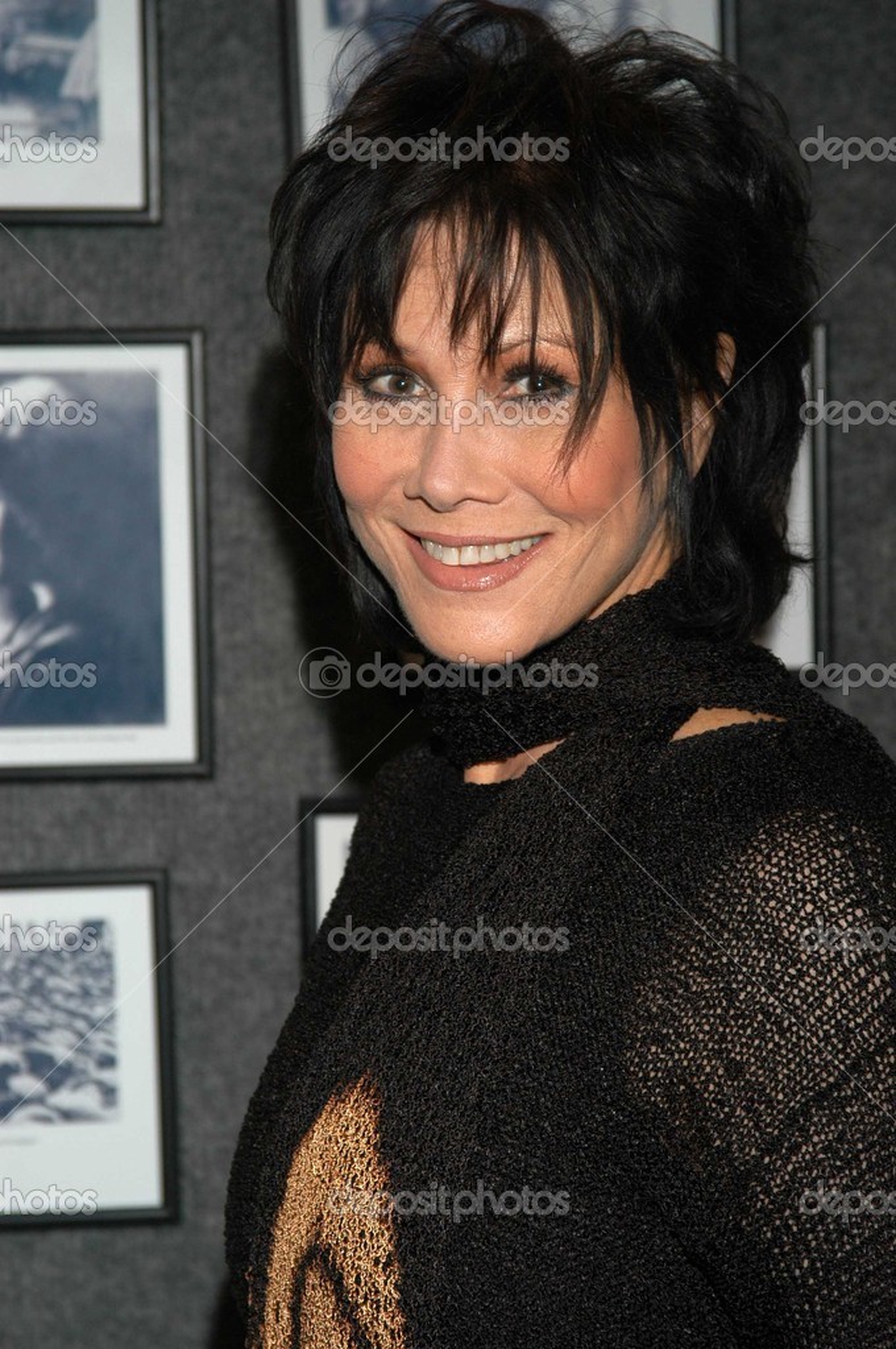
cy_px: 674
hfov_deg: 10.7
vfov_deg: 16.1
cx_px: 448
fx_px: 4769
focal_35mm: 128
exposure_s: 1/180
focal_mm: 85
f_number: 5.6
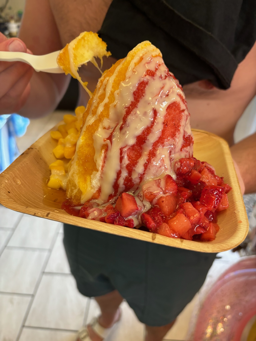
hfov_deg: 53.1
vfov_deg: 67.3
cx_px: 128
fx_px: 256
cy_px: 170
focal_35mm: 26
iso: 125
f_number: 1.6
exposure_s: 1/120
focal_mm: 5.96
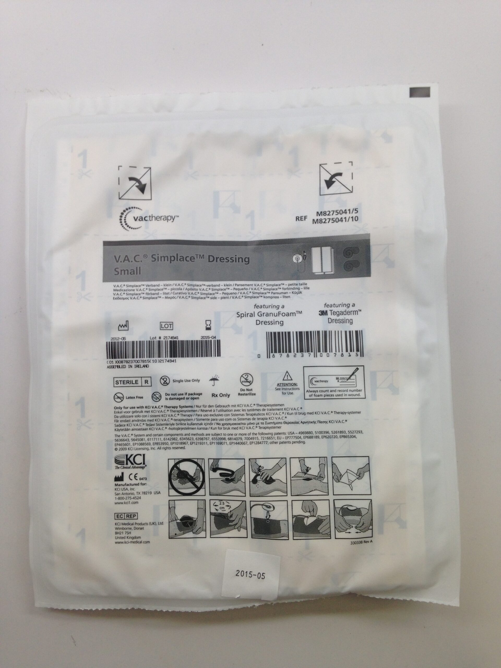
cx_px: 250
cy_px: 334
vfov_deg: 55.4
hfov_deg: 42.9
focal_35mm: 33
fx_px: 637
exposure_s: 1/60
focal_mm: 4.12
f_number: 2.4
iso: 50
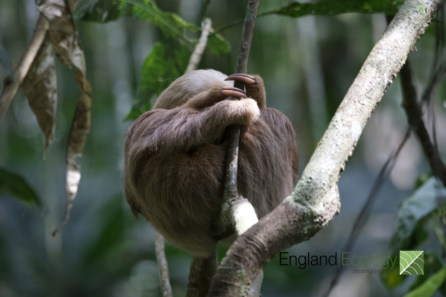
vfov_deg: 1.5
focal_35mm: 900
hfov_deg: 2.3
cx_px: 223
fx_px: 11149
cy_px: 148
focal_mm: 600
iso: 1600
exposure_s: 1/400
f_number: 6.3
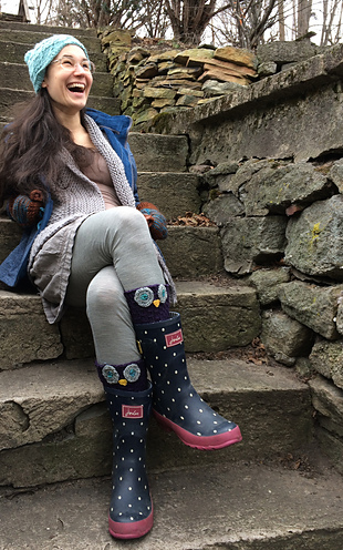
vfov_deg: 61.2
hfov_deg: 40.5
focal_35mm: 31
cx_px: 145
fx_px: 464
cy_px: 274
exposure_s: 1/60
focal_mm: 4.15
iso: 32
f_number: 2.2
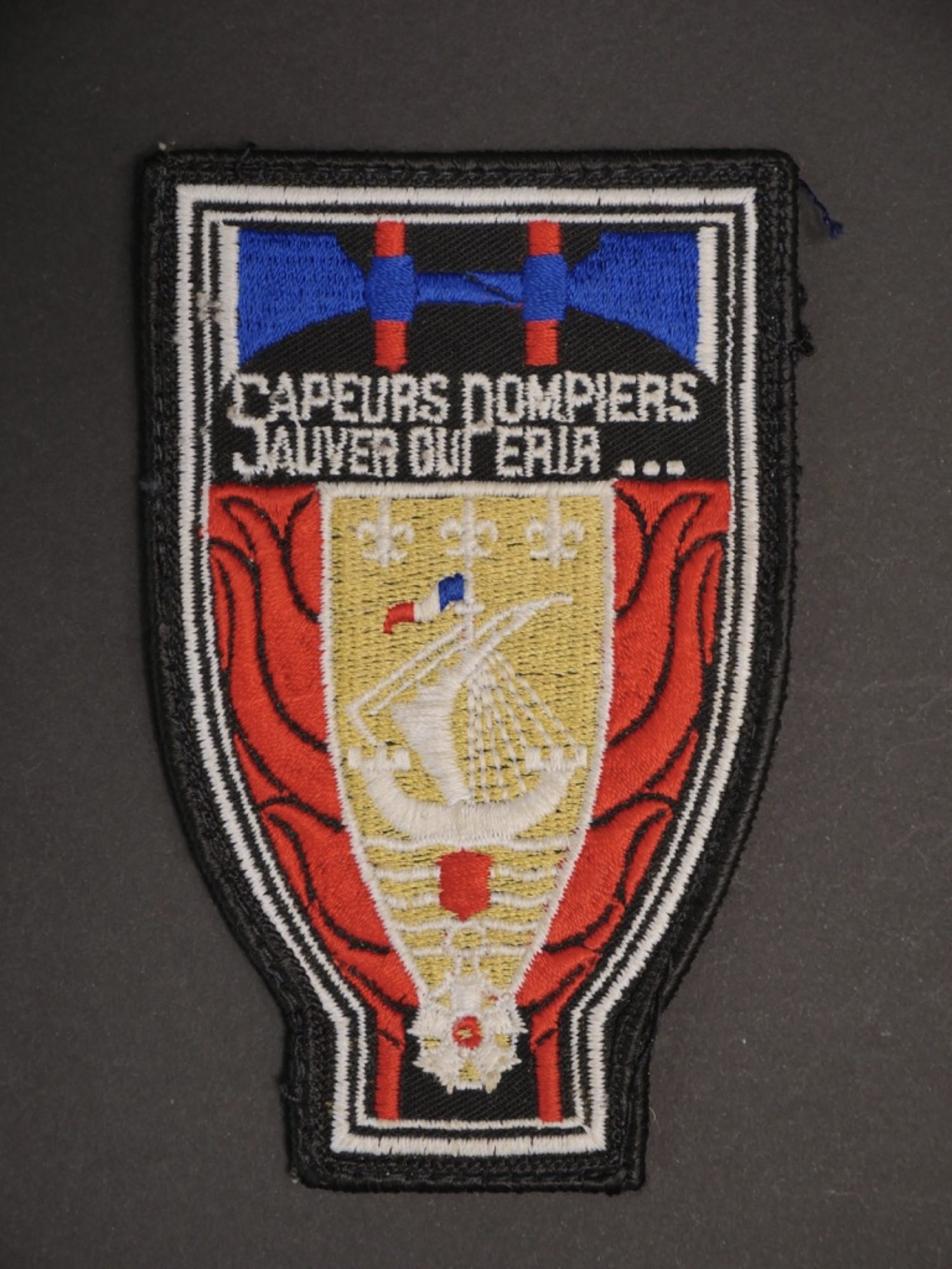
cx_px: 476
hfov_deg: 21.0
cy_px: 634
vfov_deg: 27.8
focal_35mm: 70
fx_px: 2567
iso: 200
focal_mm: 35
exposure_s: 1/100
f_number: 3.2
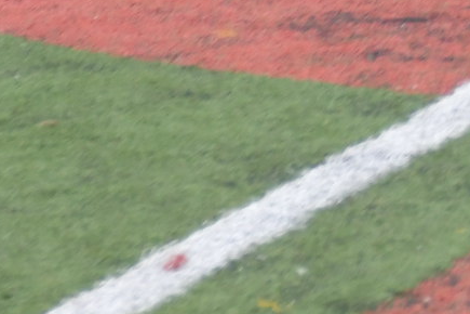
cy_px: -578
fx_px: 6266
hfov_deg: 4.2
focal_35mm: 480
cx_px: 1119
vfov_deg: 2.8
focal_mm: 50
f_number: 4.8
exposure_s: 1/60
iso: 400
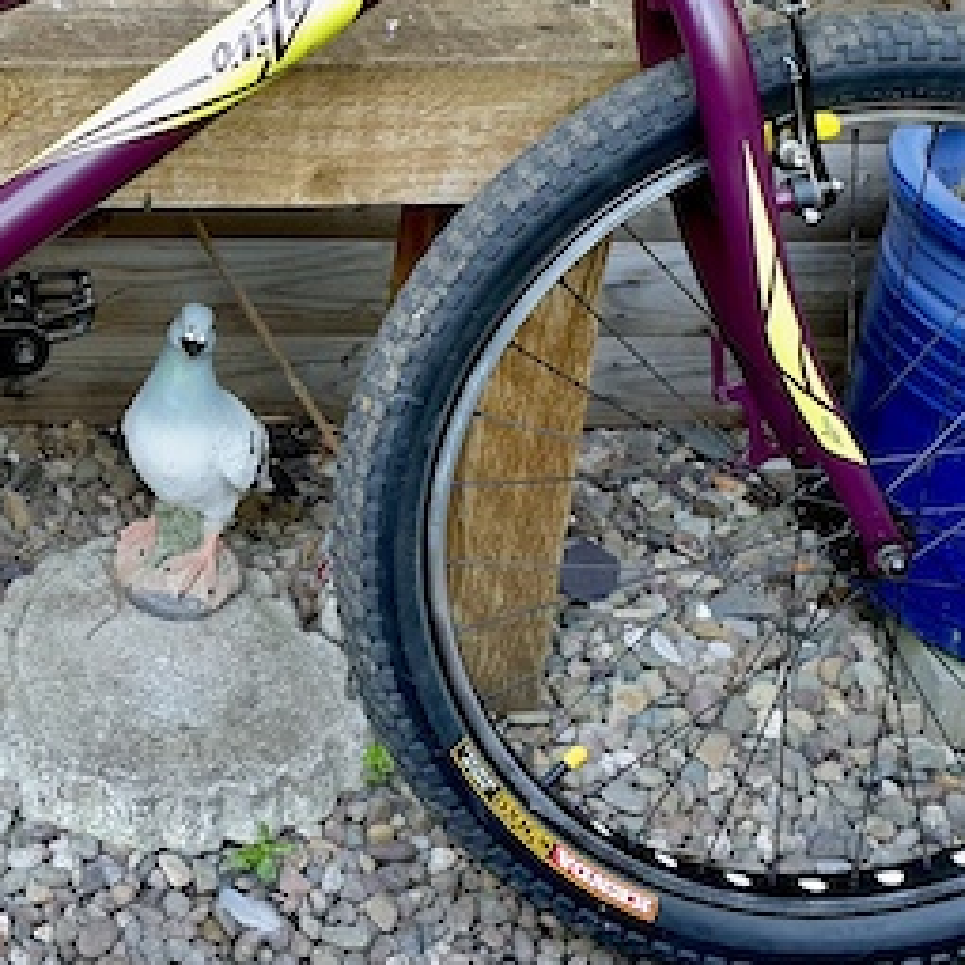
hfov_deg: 22.7
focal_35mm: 72
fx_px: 2271
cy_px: 155
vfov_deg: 23.5
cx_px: -68
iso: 100
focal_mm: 4.3
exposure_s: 1/50
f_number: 2.4
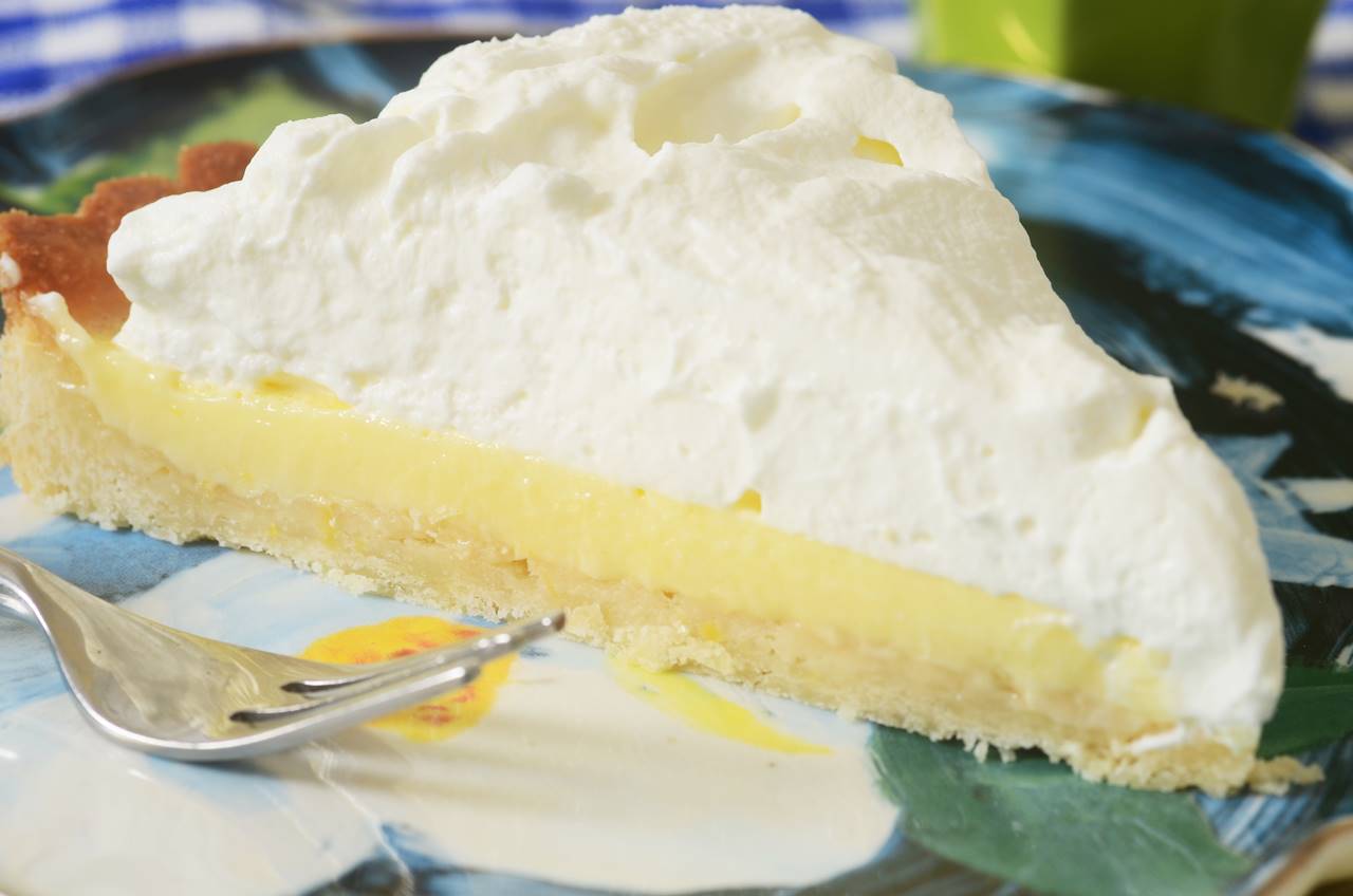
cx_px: 676
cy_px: 448
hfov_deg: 13.1
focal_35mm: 158
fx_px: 5908
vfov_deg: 8.7
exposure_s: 1/100
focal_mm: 105
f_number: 8
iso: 100
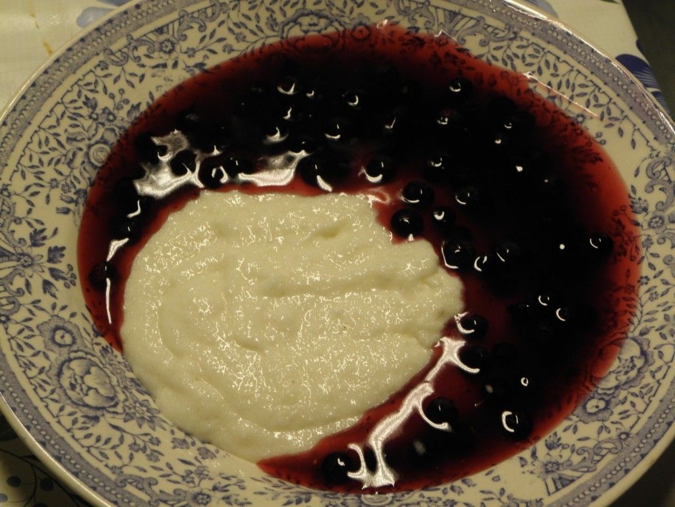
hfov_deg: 27.0
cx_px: 338
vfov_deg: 20.4
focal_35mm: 72
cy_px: 254
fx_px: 1404
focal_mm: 12.97
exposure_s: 1/20
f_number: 3.8
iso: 125
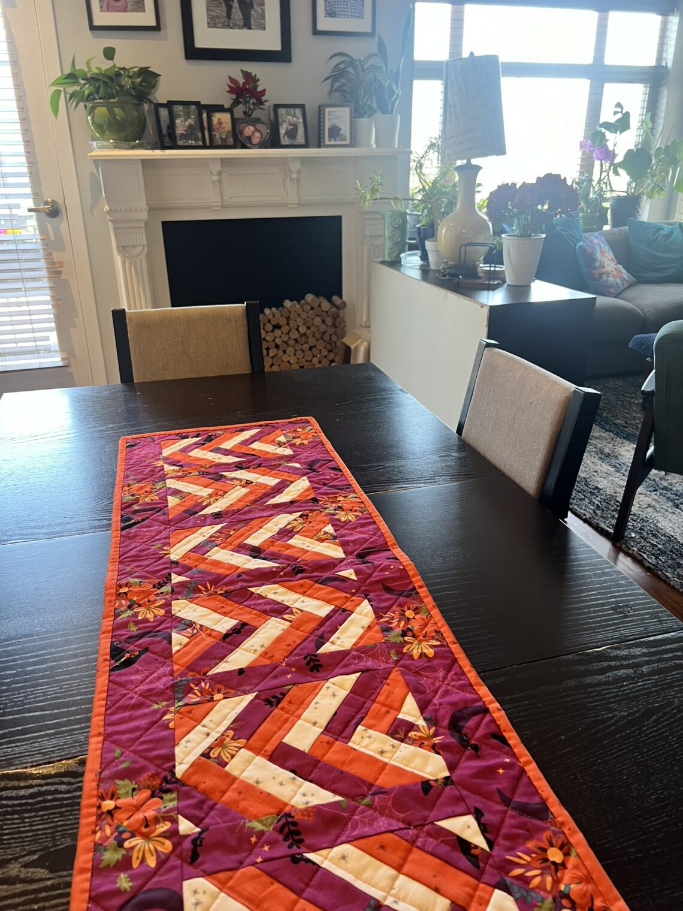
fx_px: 684
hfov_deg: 53.1
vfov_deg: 67.3
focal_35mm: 26
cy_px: 456
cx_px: 342
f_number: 1.5
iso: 100
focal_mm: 5.7
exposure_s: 1/60
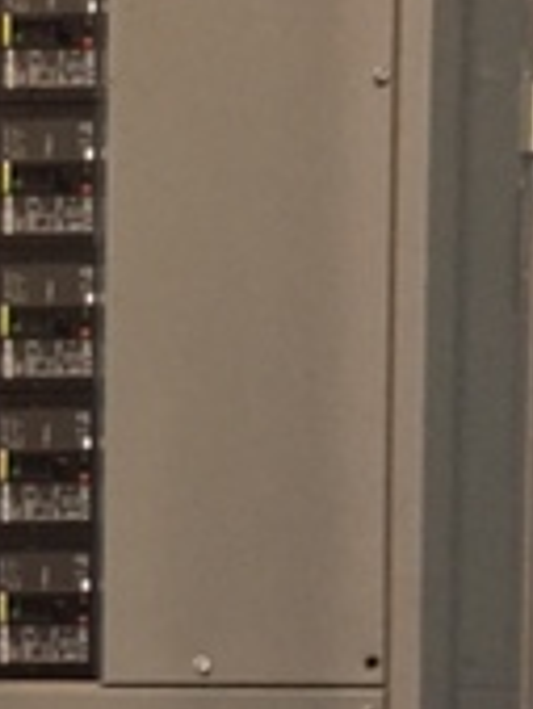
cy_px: 365
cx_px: -378
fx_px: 2255
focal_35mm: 110
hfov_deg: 12.5
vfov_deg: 17.9
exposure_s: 1/17
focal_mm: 4.15
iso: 250
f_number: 2.2
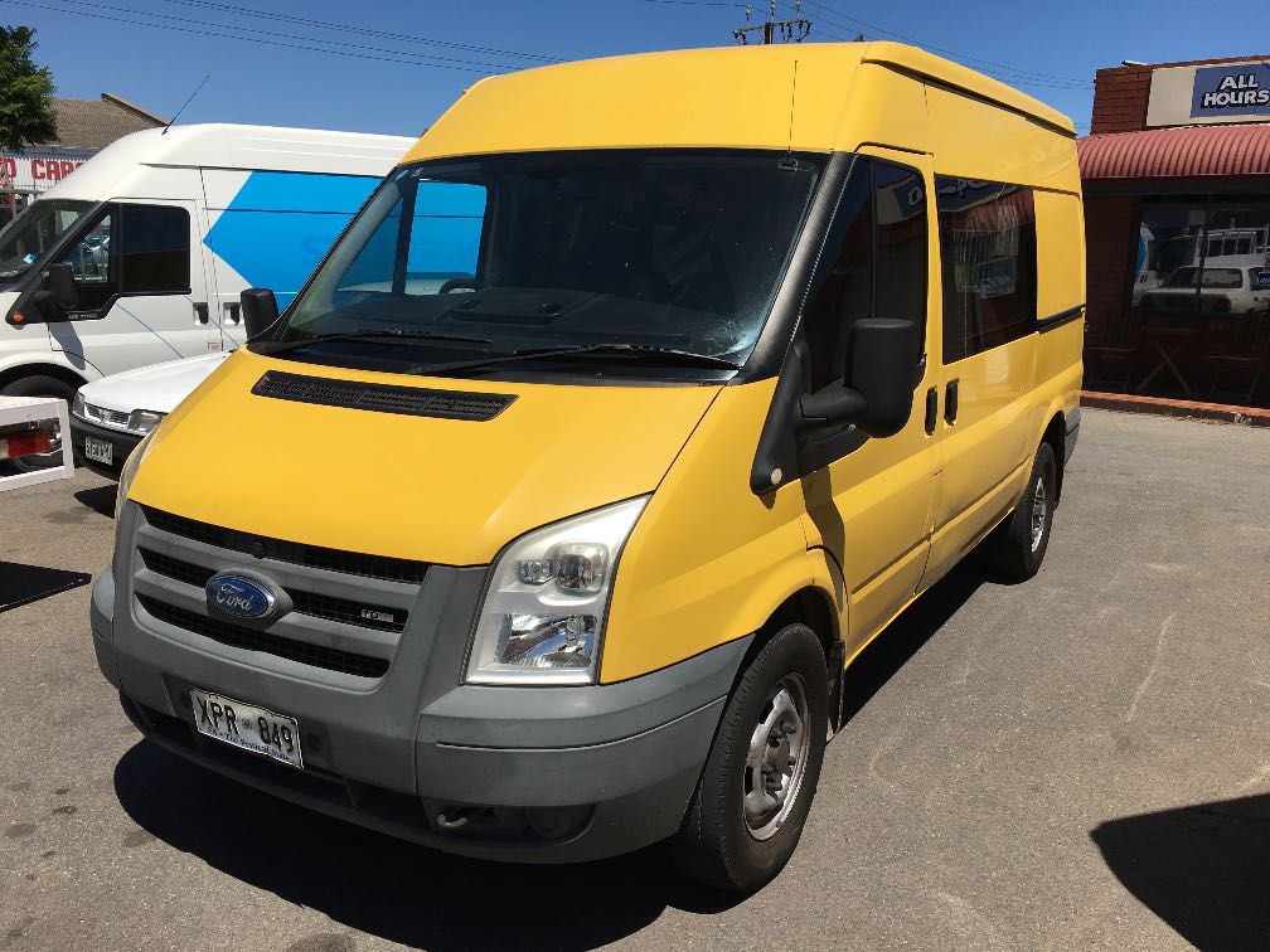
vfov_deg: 48.2
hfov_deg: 61.7
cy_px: 476
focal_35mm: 29
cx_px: 635
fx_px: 1064
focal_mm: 4.15
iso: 25
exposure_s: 1/3205
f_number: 2.2
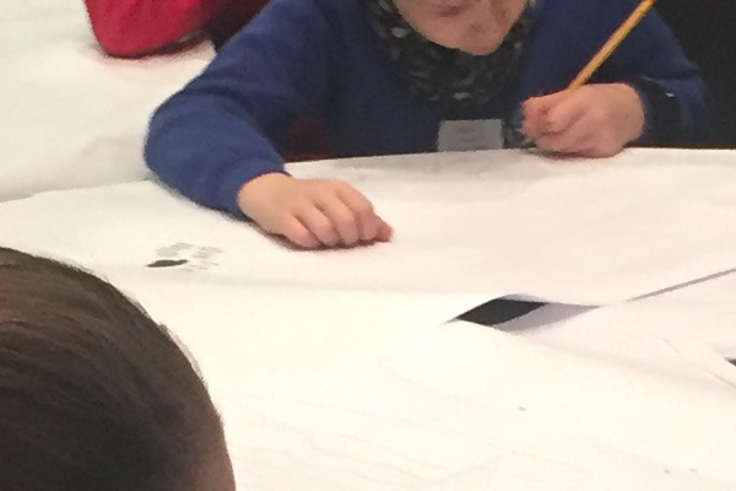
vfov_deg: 8.3
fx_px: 3353
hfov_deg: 12.4
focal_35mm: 164
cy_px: 587
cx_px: 644
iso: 250
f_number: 2.2
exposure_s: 1/33
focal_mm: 4.15
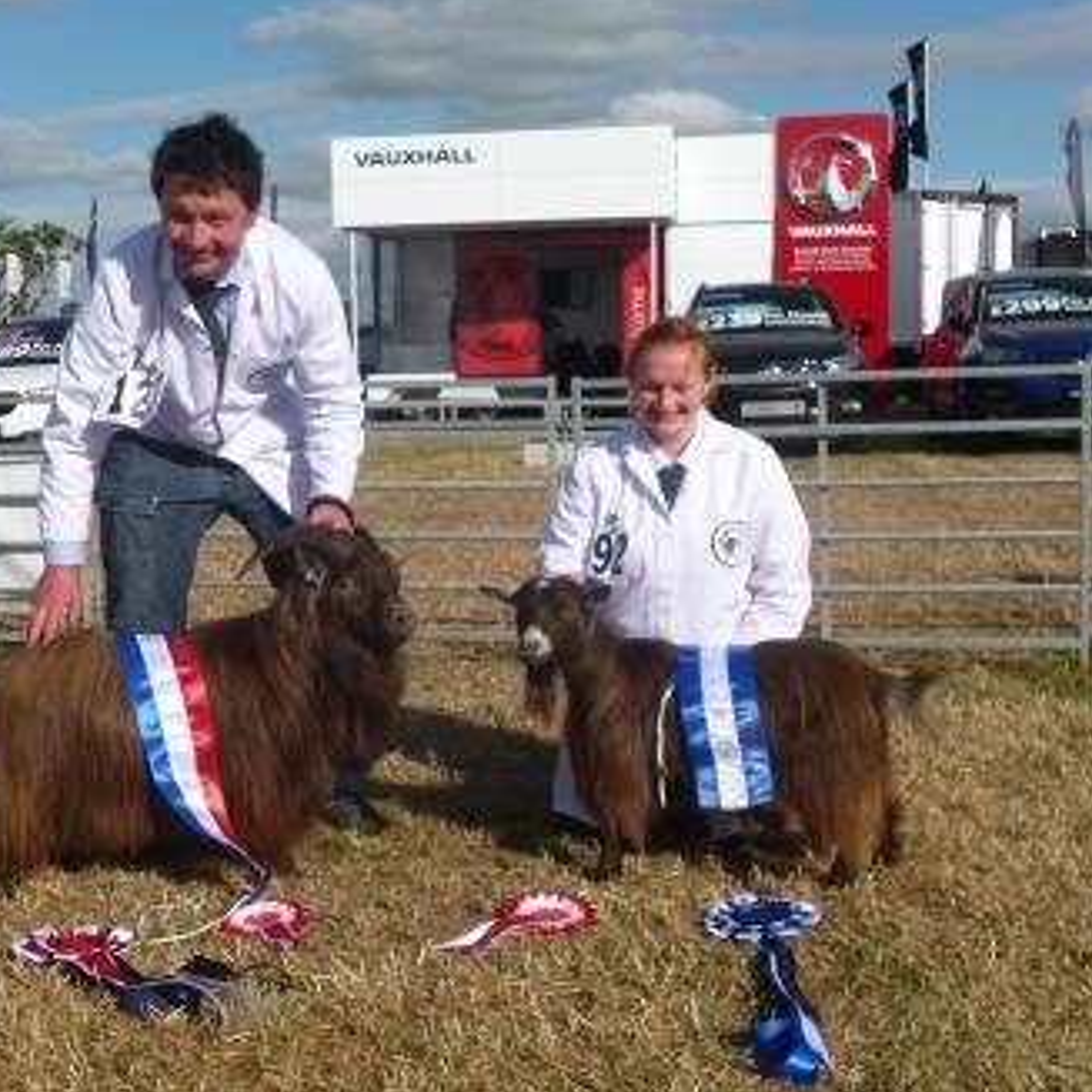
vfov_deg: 36.8
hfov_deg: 36.7
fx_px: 1642
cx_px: 437
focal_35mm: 46
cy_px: 541
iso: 100
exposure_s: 1/160
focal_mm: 6.8
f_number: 10
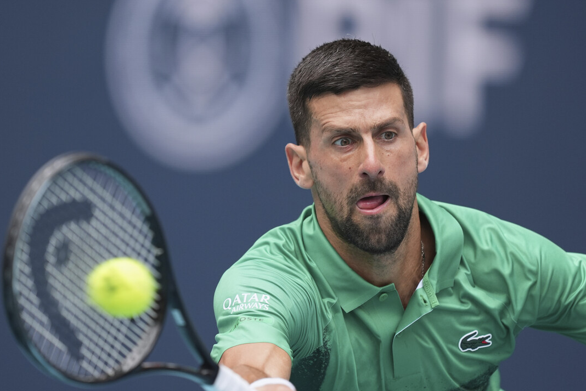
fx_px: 9754
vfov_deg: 2.3
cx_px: 271
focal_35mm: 599
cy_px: 204
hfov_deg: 3.4
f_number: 2.8
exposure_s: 1/2000
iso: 800
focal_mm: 400
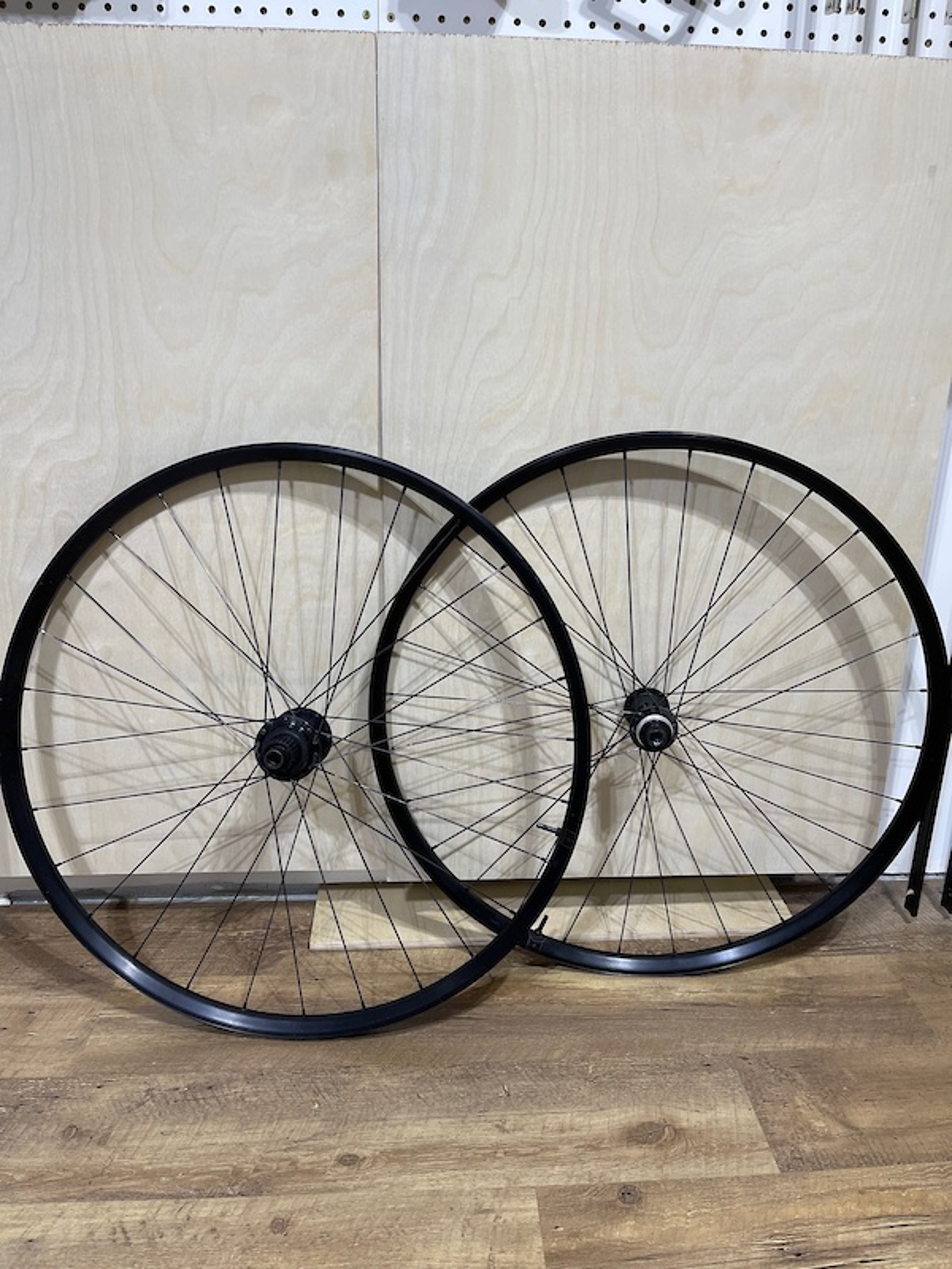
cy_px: 634
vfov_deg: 67.3
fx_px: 953
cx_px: 476
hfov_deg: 53.1
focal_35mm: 26
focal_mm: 5.1
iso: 80
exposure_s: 1/60
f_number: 1.6
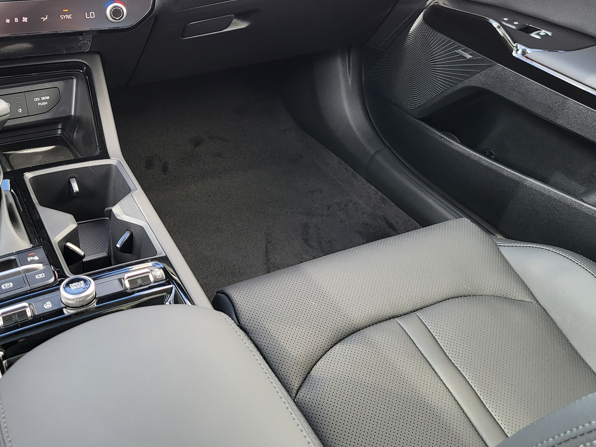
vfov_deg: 34.7
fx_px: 706
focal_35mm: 41
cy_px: 141
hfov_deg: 45.6
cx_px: 251
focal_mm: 5.4
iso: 80
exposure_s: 1/120
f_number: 1.8
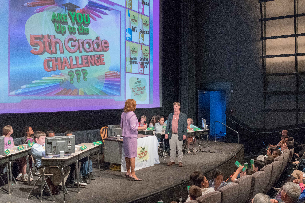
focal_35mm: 36
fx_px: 305
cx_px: 152
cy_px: 102
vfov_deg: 36.9
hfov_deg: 53.1
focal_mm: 24
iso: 5000
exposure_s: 1/100
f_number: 6.3
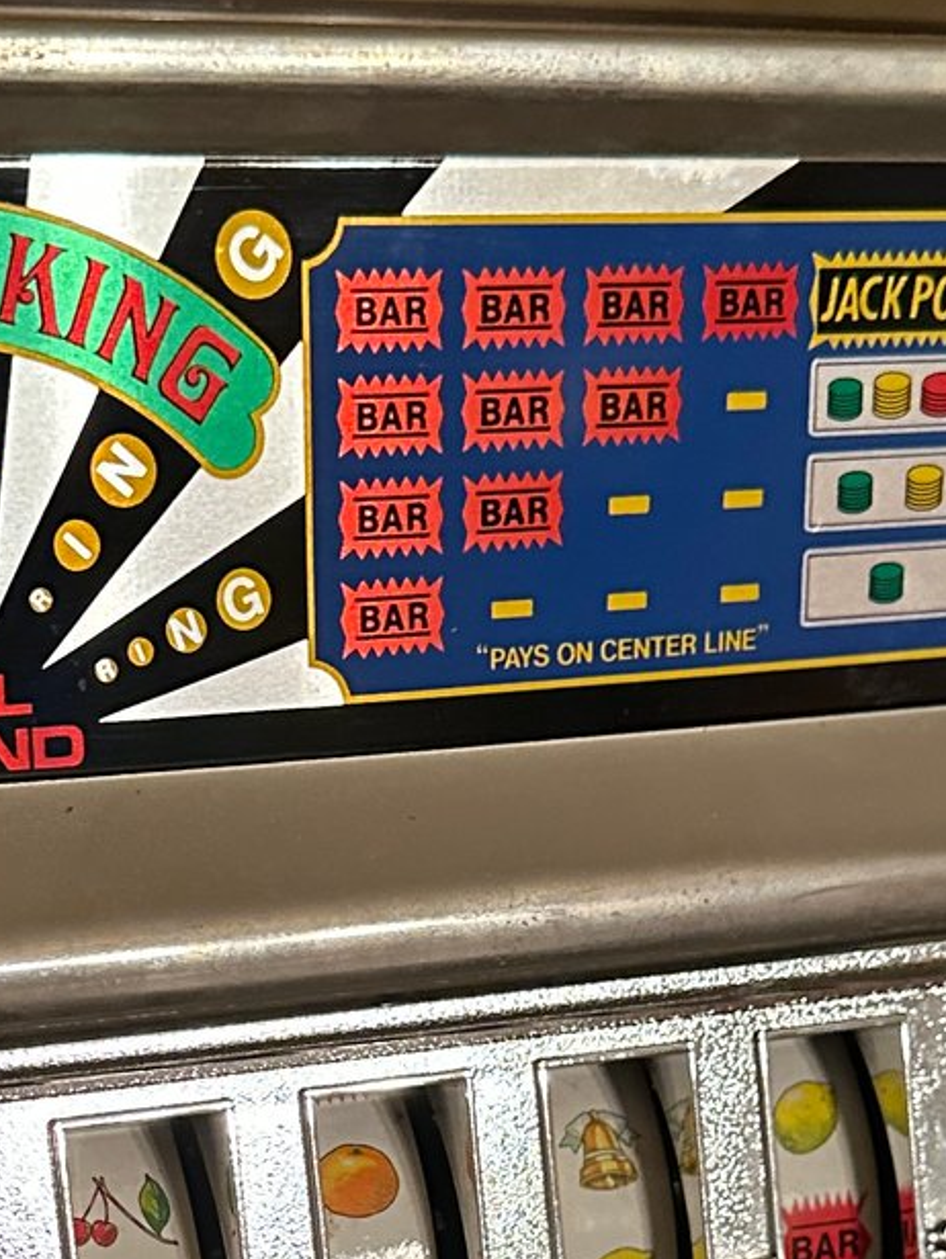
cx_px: 297
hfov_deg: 18.8
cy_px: 1282
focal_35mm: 78
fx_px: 2839
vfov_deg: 23.8
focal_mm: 6.86
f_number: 1.78
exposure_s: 1/60
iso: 640
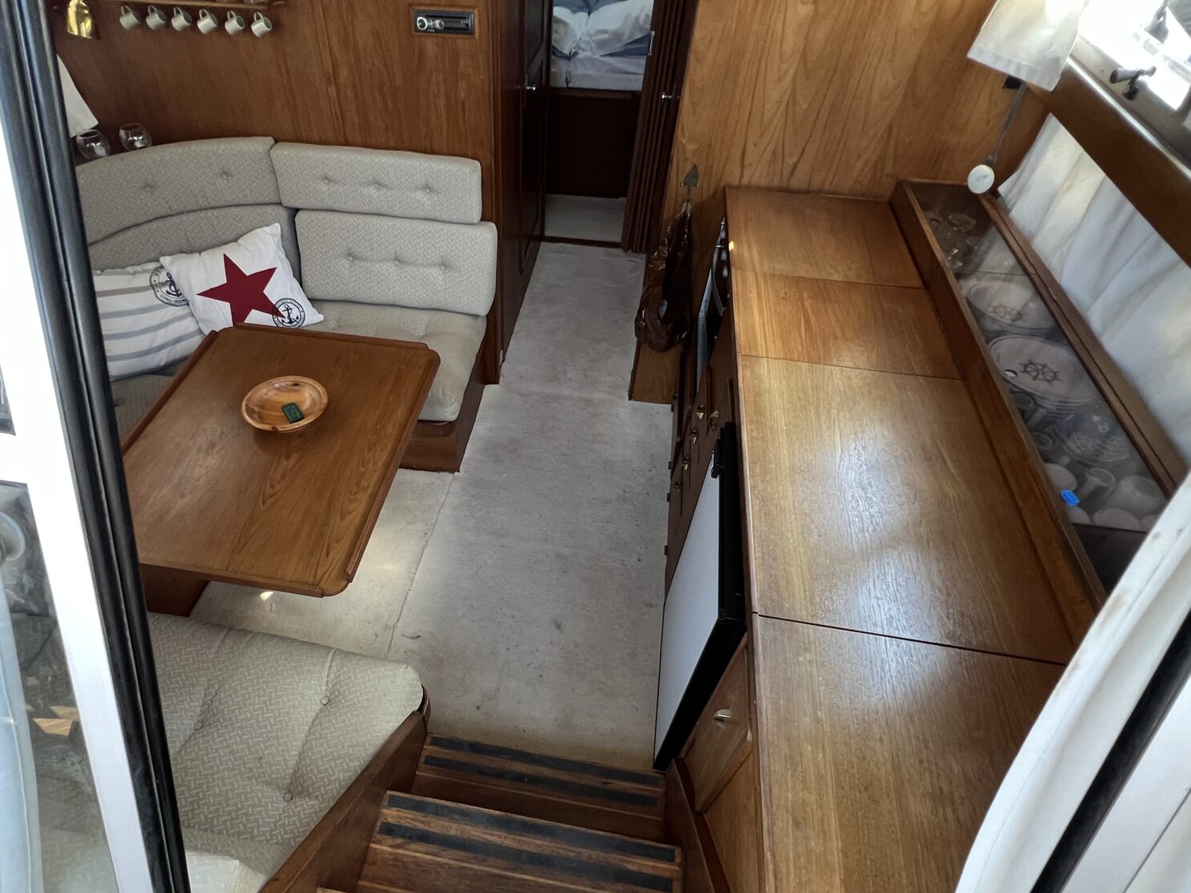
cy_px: 524
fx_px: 619
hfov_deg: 87.2
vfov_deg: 71.0
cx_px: 514
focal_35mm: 18
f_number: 1.8
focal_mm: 1.57
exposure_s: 1/99
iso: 160
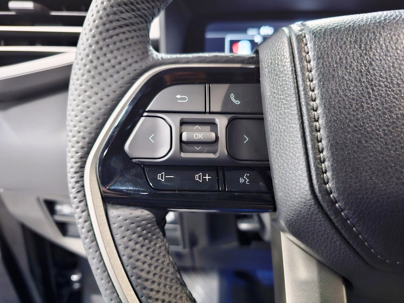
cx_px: 202
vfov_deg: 58.9
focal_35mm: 23
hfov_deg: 73.9
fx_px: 268
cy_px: 152
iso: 1000
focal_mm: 6.3
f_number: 1.7
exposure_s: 1/15
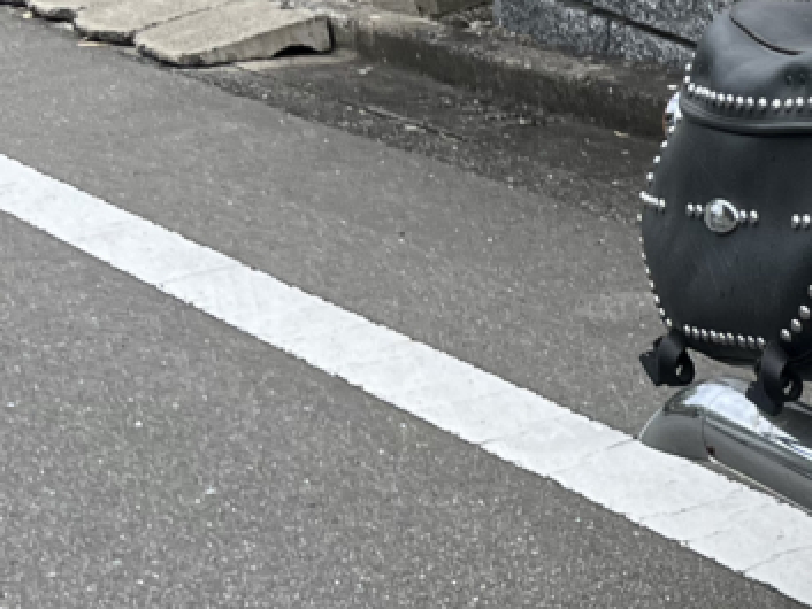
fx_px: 2652
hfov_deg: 14.1
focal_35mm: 113
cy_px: 381
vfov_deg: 13.1
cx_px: 1711
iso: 50
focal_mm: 5.1
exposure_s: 1/1056
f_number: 1.6
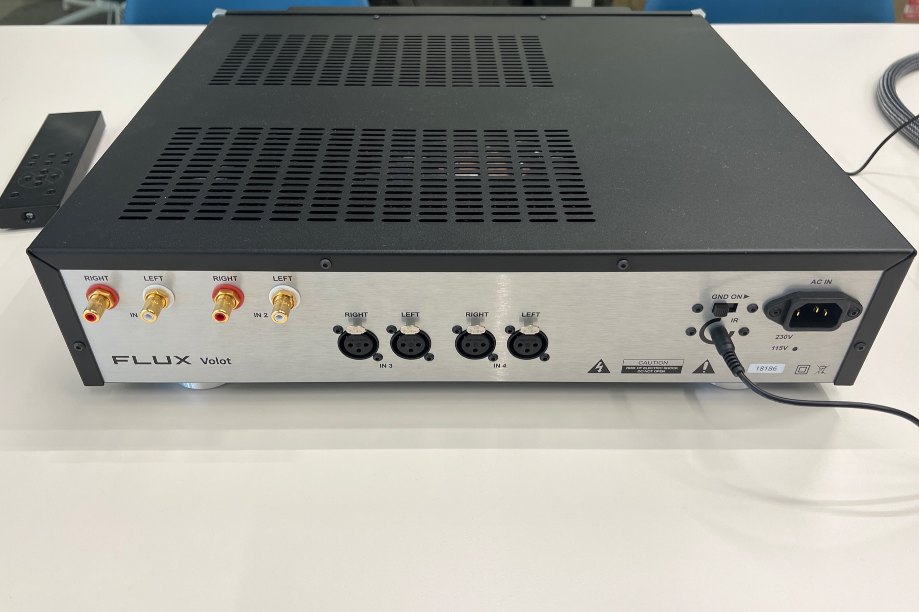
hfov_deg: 65.5
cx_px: 453
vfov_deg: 46.4
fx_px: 715
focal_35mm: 28
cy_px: 294
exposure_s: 1/120
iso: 80
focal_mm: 5.7
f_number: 1.5
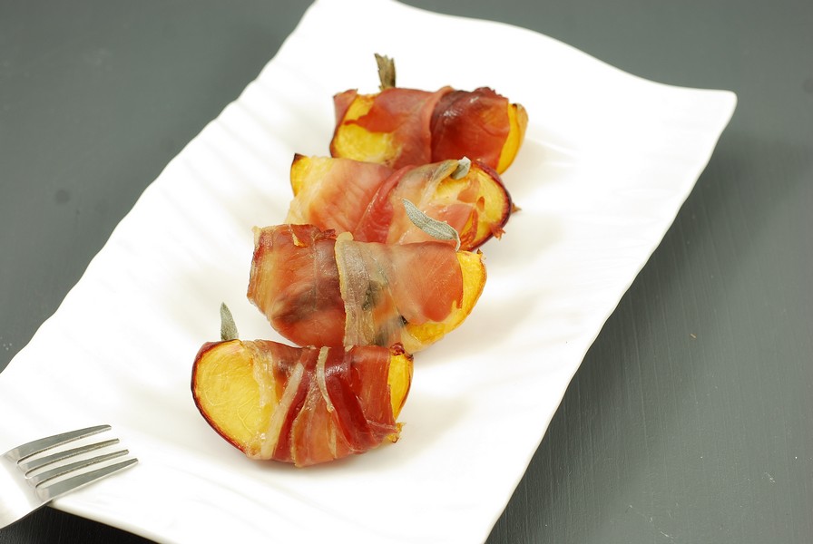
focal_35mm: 75
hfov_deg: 27.0
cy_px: 272
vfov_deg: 18.2
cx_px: 406
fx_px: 1696
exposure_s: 1/6
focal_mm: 50
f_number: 5.6
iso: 100
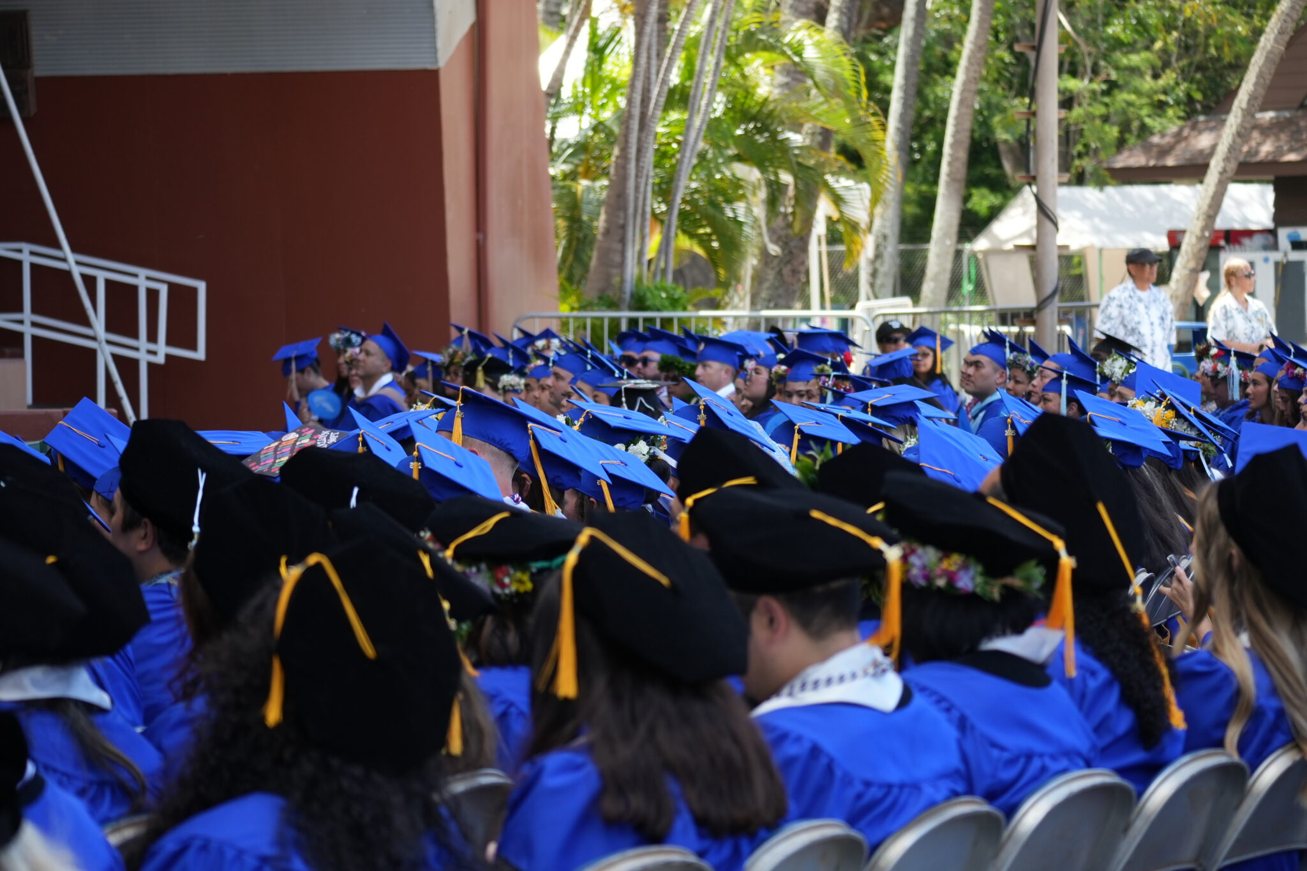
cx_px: 654
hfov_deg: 12.6
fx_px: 5917
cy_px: 436
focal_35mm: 163
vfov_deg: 8.4
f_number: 5
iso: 200
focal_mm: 109
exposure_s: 1/200
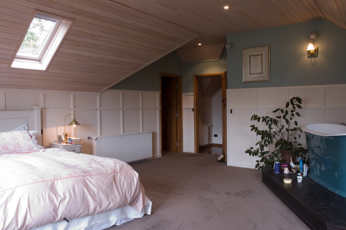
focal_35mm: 27
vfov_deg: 47.8
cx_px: 173
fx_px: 259
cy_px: 115
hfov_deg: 67.4
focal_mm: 18
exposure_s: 1
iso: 200
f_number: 18
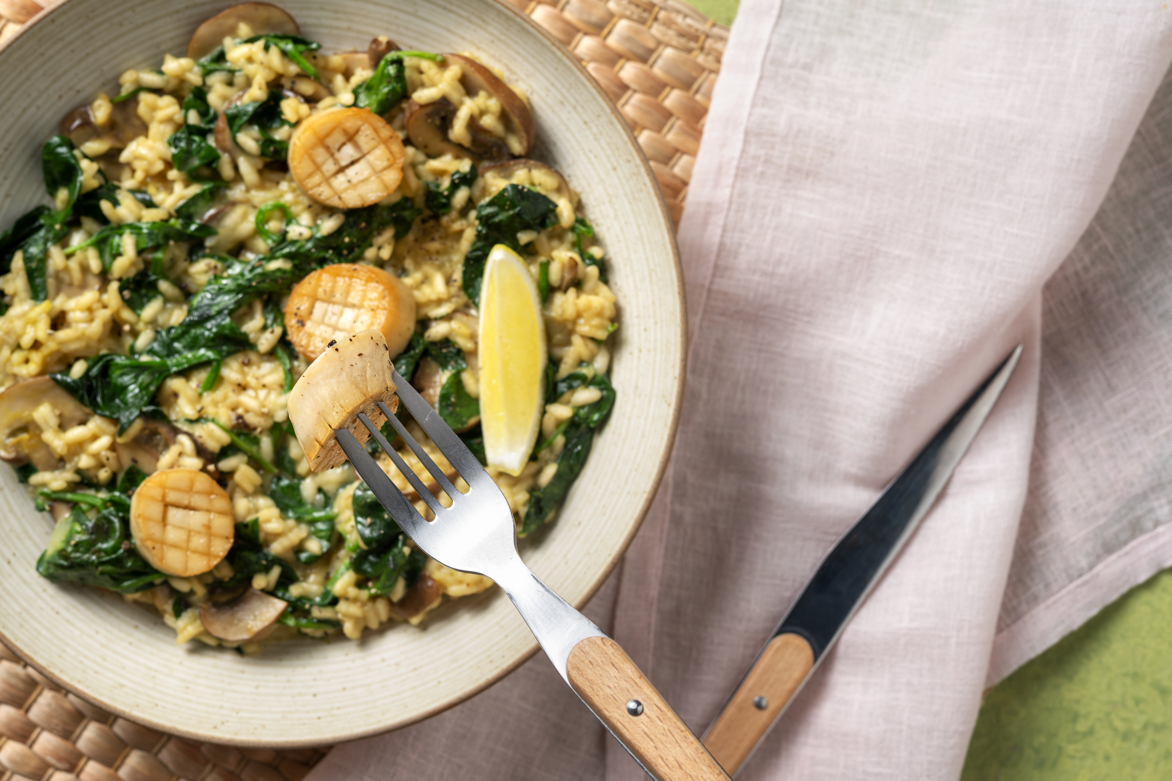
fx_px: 1953
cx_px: 586
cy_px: 390
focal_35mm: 60
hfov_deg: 33.4
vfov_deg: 22.6
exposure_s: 1/100
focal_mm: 60
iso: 100
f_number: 10
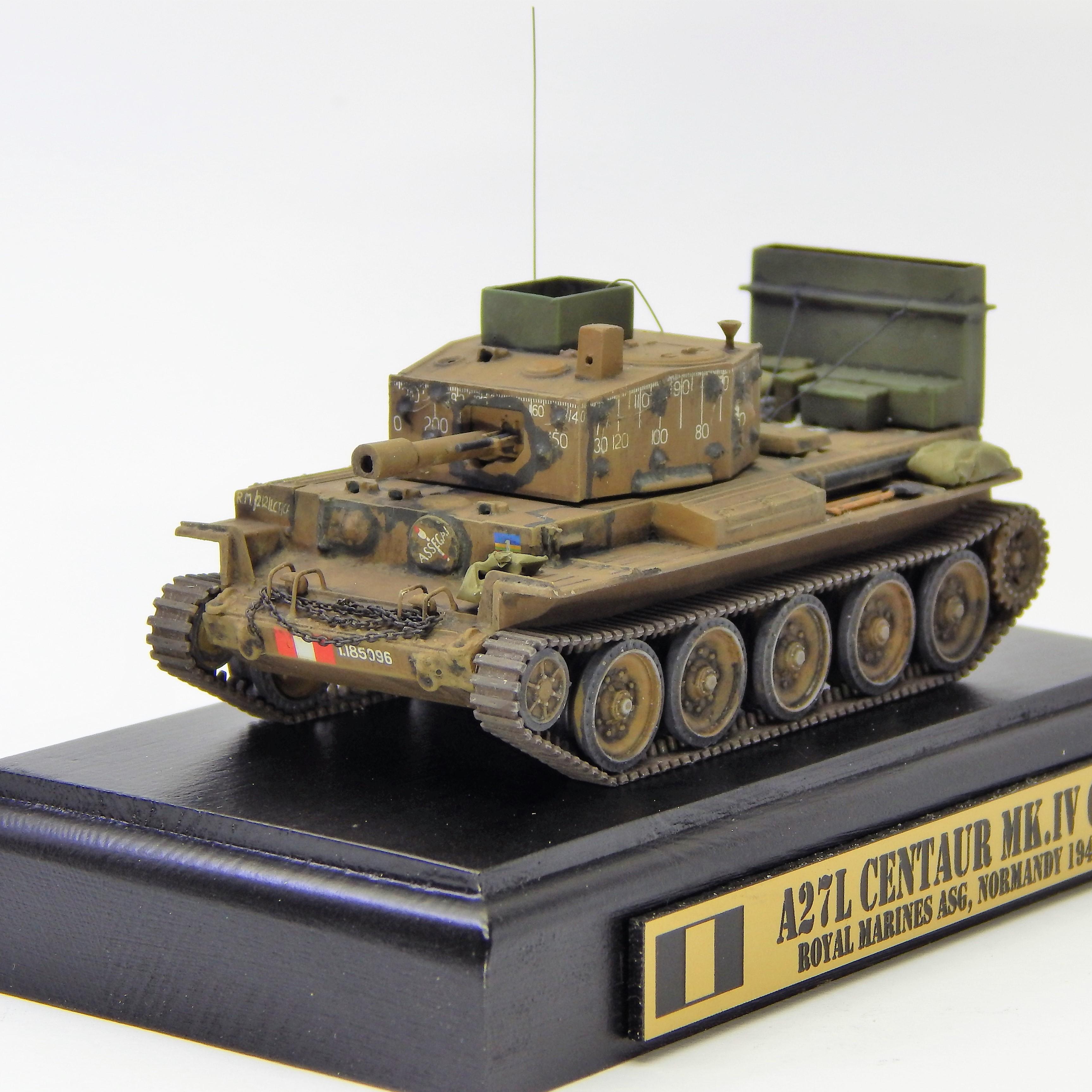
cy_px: 547
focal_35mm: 136
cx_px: 588
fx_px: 4854
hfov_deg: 12.8
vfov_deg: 12.8
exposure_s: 1/40
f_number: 4.6
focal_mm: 20.5
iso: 125
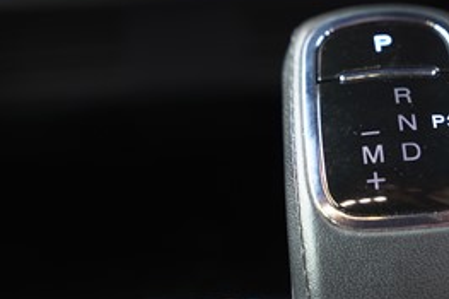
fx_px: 1994
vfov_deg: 8.6
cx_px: 415
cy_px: 125
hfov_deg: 12.7
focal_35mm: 160
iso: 500
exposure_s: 1/100
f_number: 4.5
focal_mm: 70
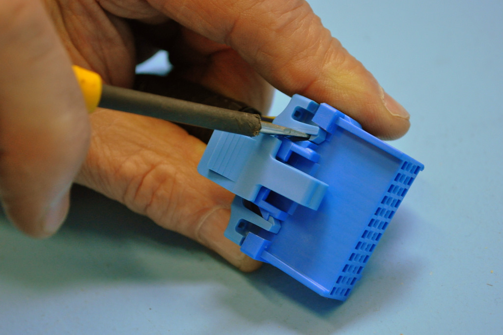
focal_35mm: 82
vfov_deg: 16.6
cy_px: 168
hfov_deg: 24.6
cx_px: 252
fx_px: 1153
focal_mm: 55
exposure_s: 1/40
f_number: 5.6
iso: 1600
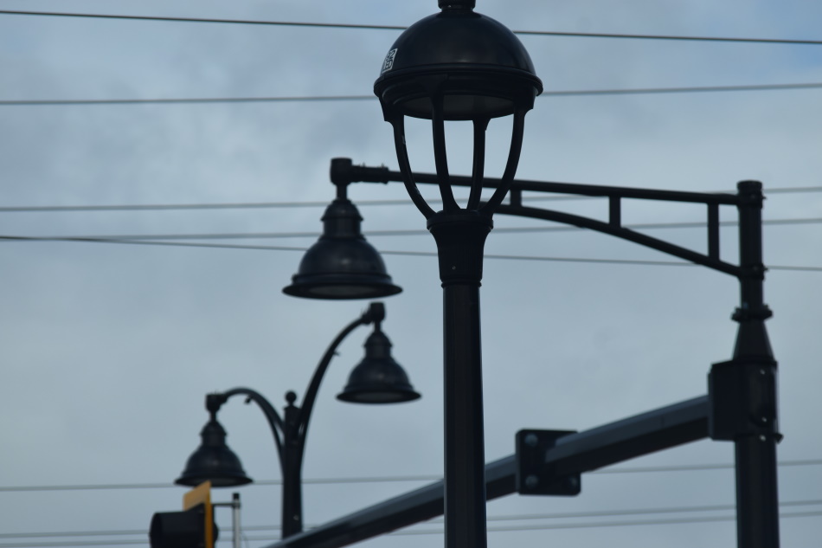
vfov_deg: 5.2
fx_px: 5992
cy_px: 274
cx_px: 411
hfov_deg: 7.8
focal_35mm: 262
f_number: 7.1
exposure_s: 1/800
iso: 200
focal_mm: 175
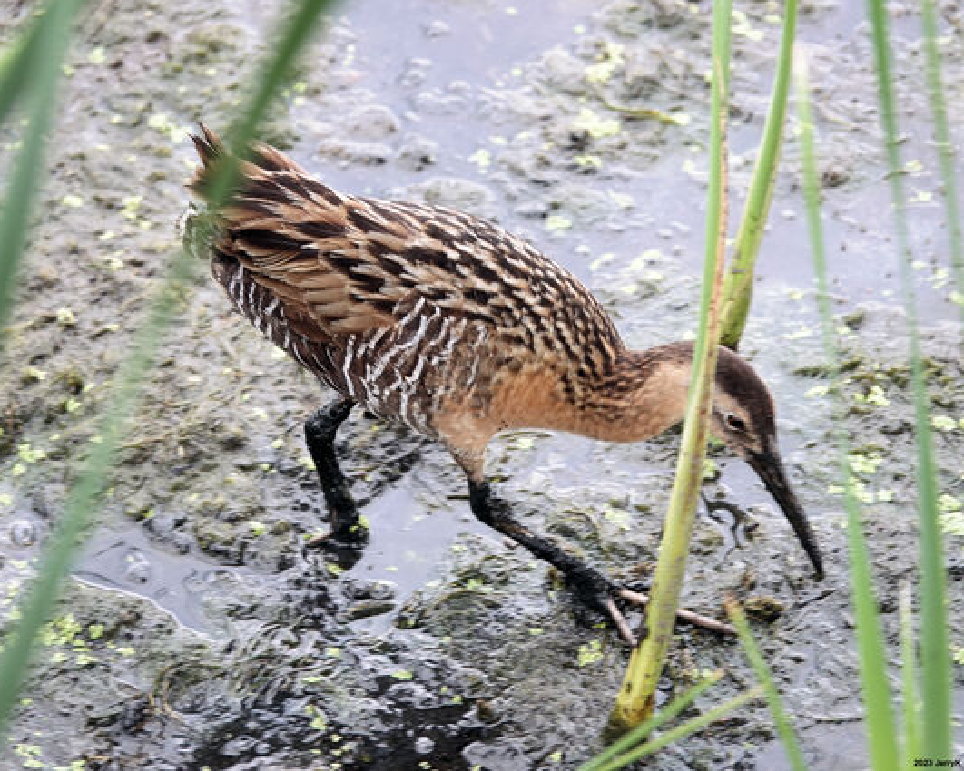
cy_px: 386
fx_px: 15153
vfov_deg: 2.9
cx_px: 499
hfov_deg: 3.6
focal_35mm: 531
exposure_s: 1/50
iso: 200
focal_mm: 171.89
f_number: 4
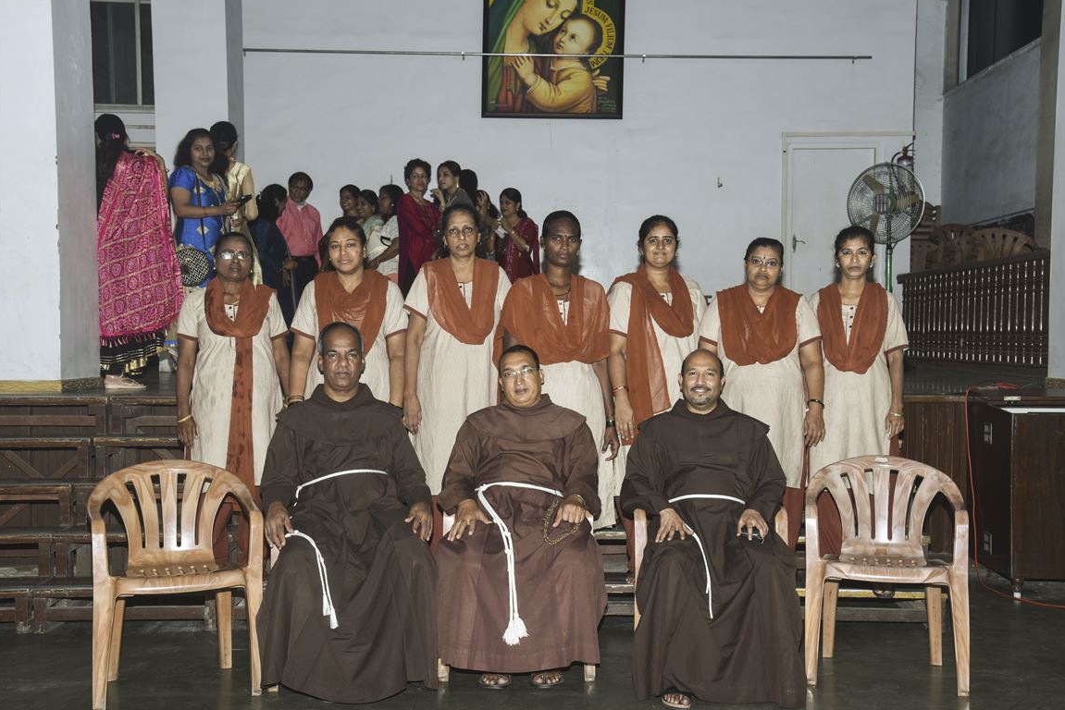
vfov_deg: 29.3
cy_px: 364
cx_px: 551
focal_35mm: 46
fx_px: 1361
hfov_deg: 42.7
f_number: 9
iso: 500
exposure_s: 1/160
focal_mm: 44
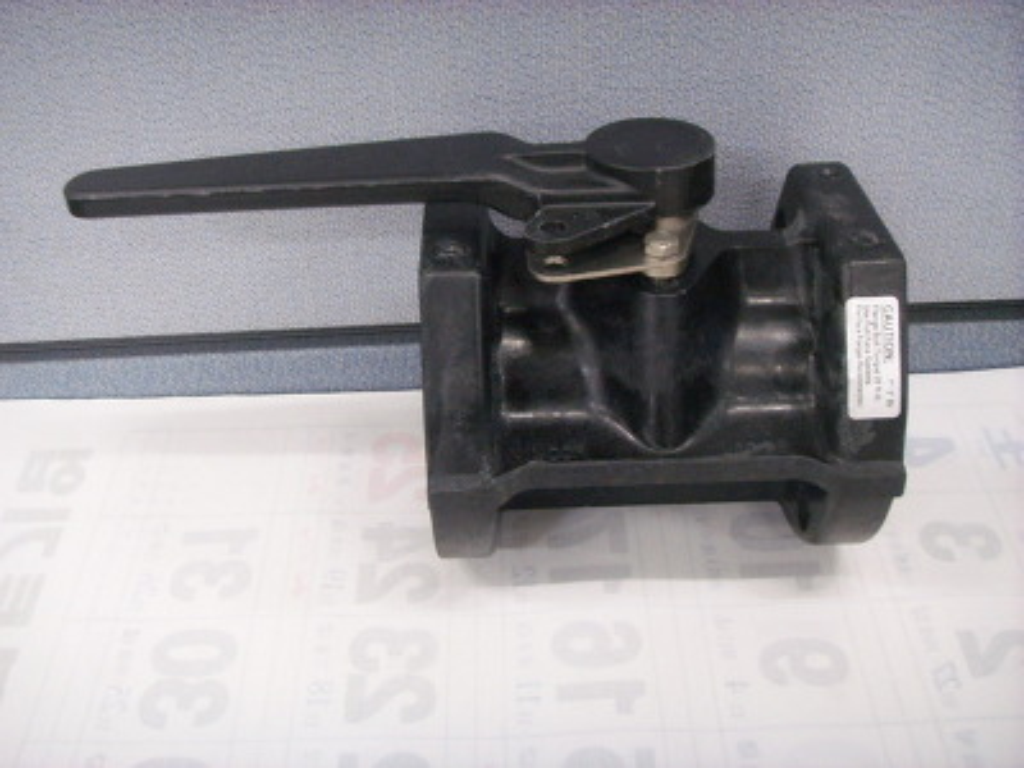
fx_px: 1154
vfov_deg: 36.8
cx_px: 512
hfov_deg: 47.9
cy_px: 384
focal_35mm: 39
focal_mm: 6.6
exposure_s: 1/15
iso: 150
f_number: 3.5
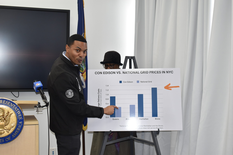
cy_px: 78
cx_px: 116
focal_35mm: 57
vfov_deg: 23.8
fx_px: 369
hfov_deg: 35.1
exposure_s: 1/125
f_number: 5.6
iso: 720
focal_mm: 38
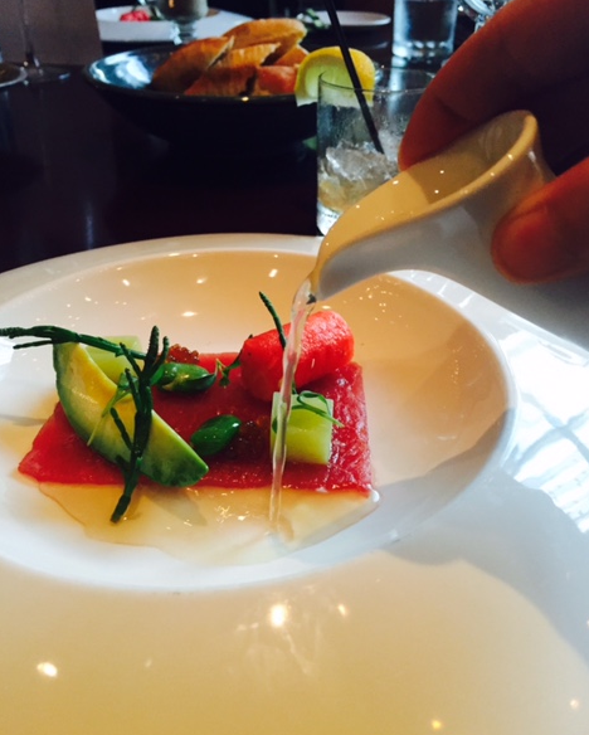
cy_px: 351
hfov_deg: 47.2
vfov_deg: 57.1
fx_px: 675
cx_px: 294
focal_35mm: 31
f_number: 2.2
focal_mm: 4.15
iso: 250
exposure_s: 1/30
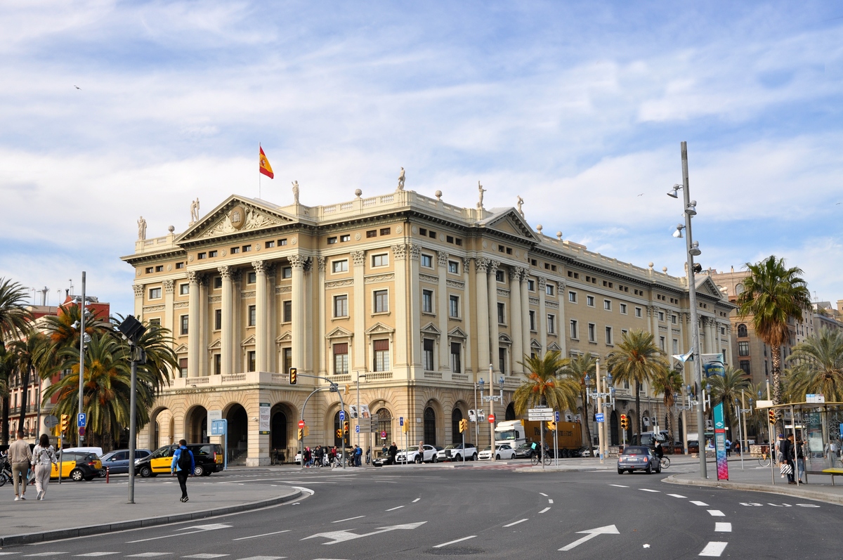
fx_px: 1088
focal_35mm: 46
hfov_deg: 42.4
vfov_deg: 28.9
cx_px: 422
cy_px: 280
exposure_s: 1/320
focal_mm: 31
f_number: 9
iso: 200
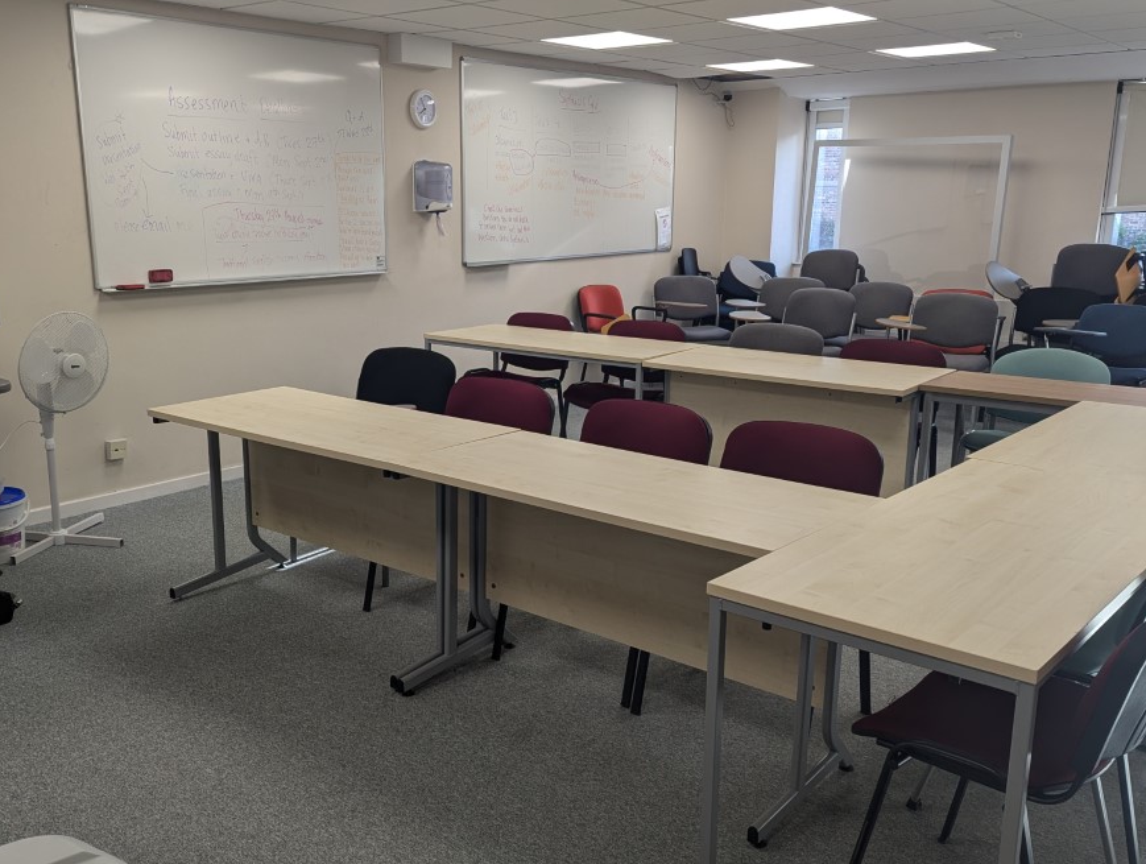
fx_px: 1094
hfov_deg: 55.0
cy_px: 467
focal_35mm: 33
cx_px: 481
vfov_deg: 43.0
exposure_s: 1/83.3
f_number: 1.85
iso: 47
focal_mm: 6.81
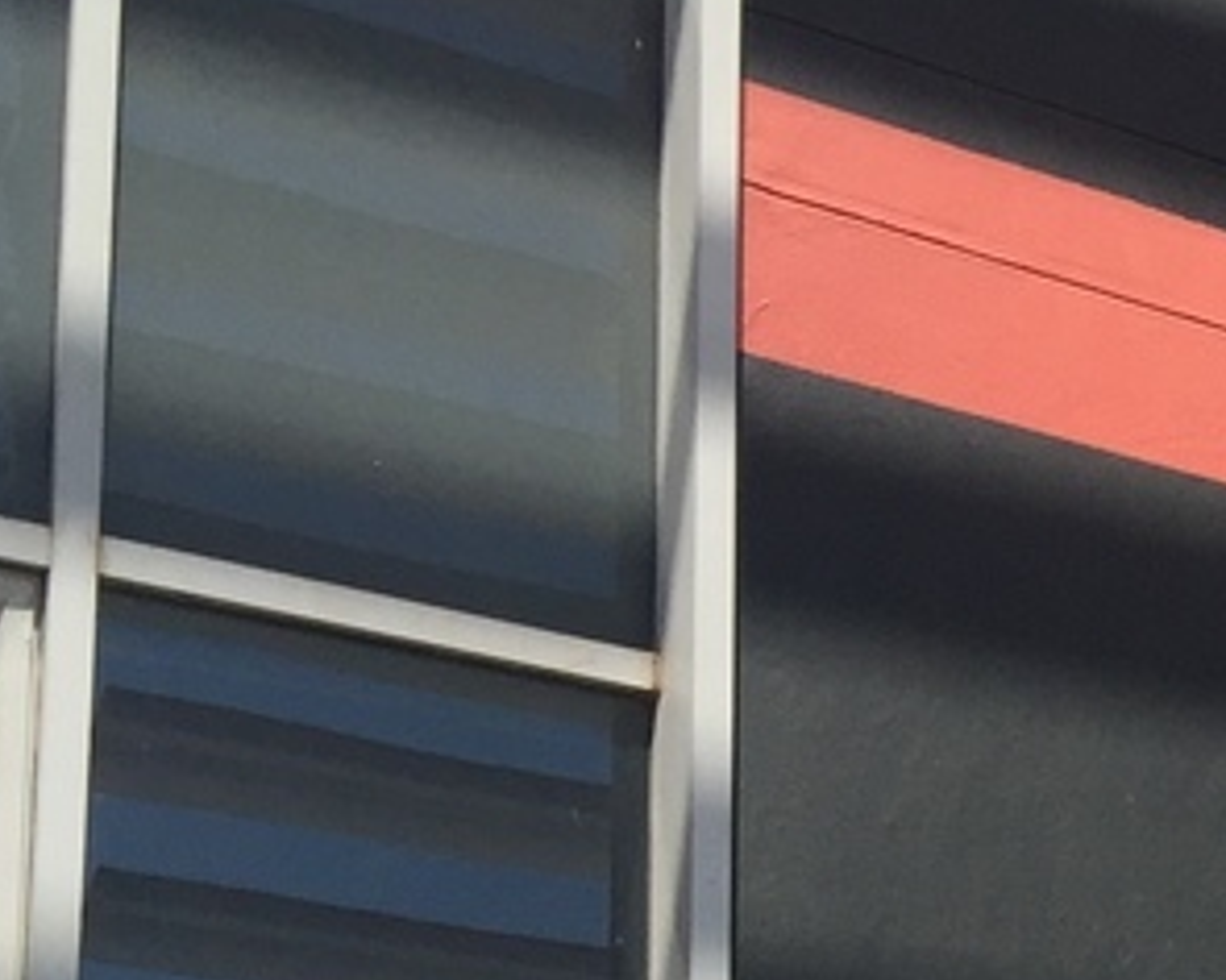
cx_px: 2198
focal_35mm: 115
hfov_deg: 14.7
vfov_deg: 12.8
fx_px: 4173
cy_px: 1433
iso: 32
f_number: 2.2
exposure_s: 1/1319
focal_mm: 4.15
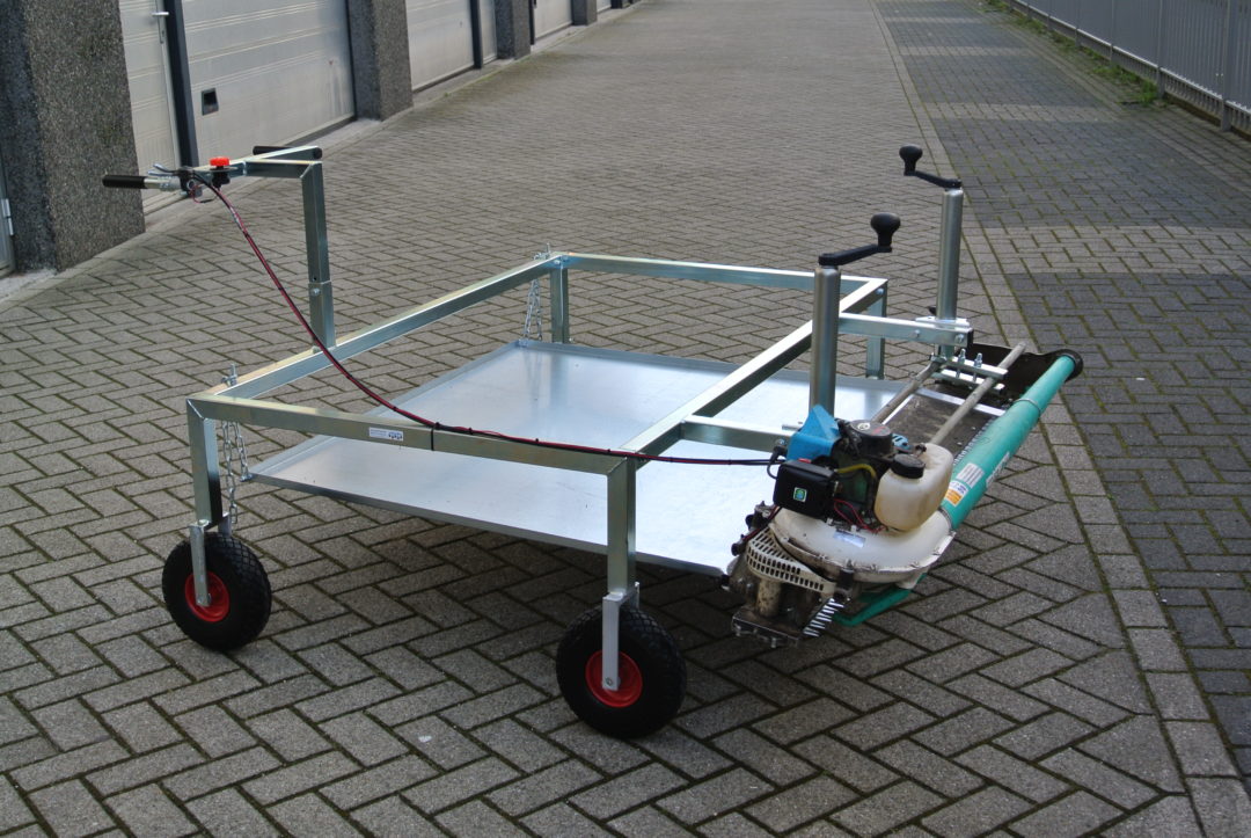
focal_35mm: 47
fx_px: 1635
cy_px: 419
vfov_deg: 28.7
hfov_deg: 41.9
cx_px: 626
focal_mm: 17.5
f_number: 4.5
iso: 100
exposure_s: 1/80
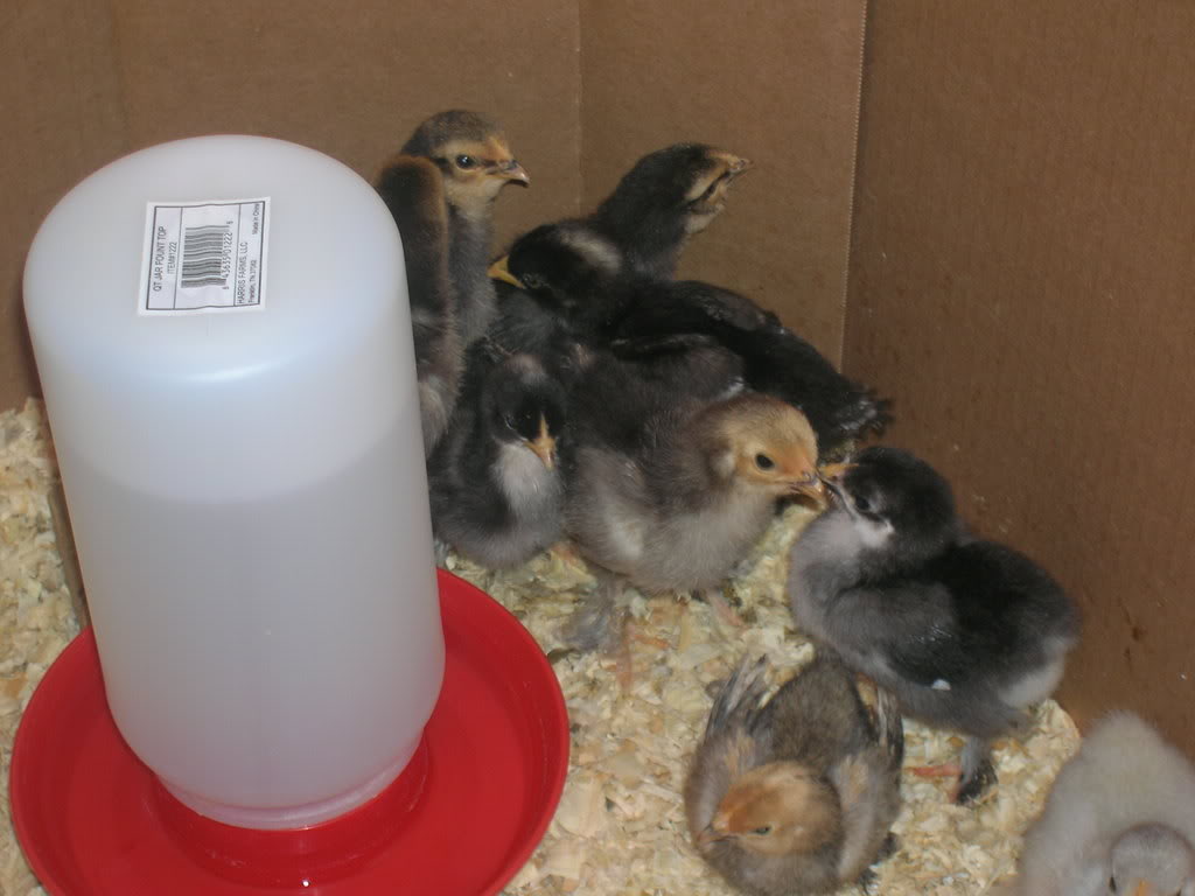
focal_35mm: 102
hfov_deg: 19.3
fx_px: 3521
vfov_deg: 14.5
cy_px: 448
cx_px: 598
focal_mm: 17.1
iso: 50
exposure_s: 1/60.1
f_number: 4.9
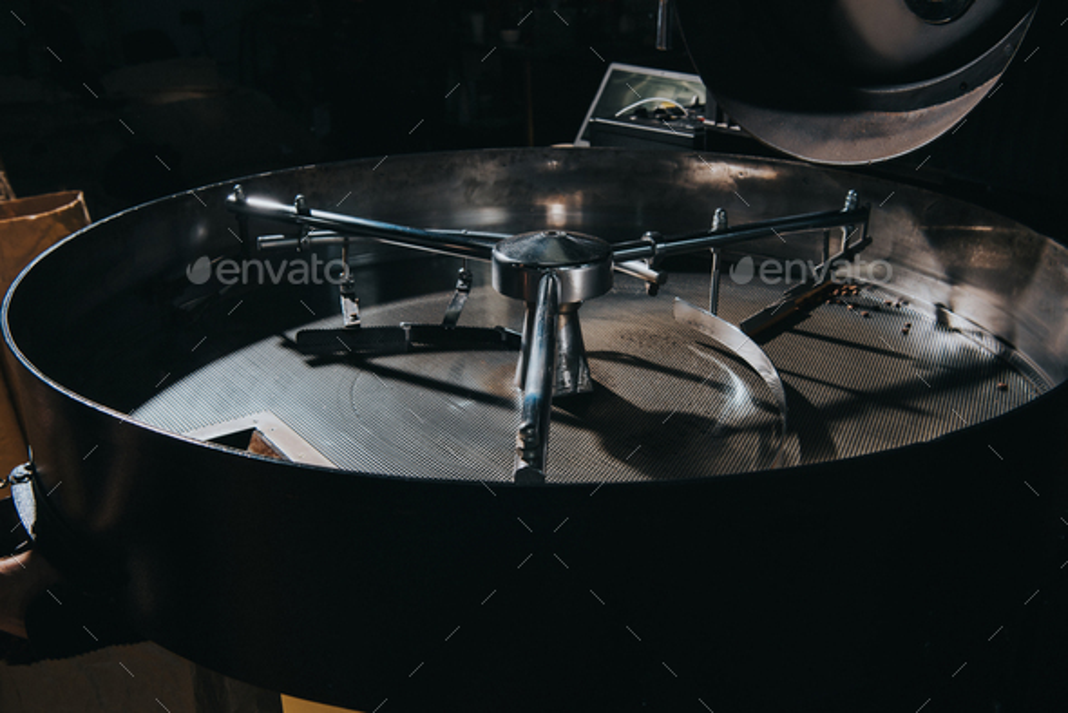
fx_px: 1128
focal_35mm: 38
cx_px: 534
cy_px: 356
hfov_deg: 50.7
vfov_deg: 35.1
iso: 160
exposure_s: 1/160
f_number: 7.1
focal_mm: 38
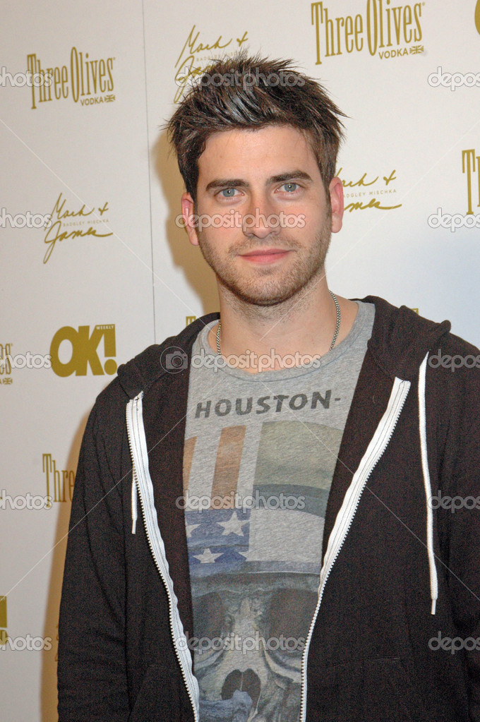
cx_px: 240
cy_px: 361
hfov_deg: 14.7
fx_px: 1864
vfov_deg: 21.9
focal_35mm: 93
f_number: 8
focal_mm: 62
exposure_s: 1/160
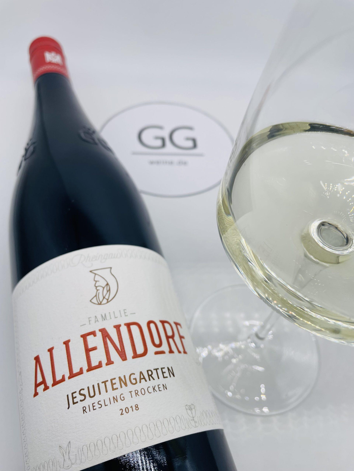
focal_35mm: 26
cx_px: 177
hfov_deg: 53.1
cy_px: 236
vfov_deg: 67.3
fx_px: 355
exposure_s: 1/1795
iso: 32
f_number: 1.6
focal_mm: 4.2
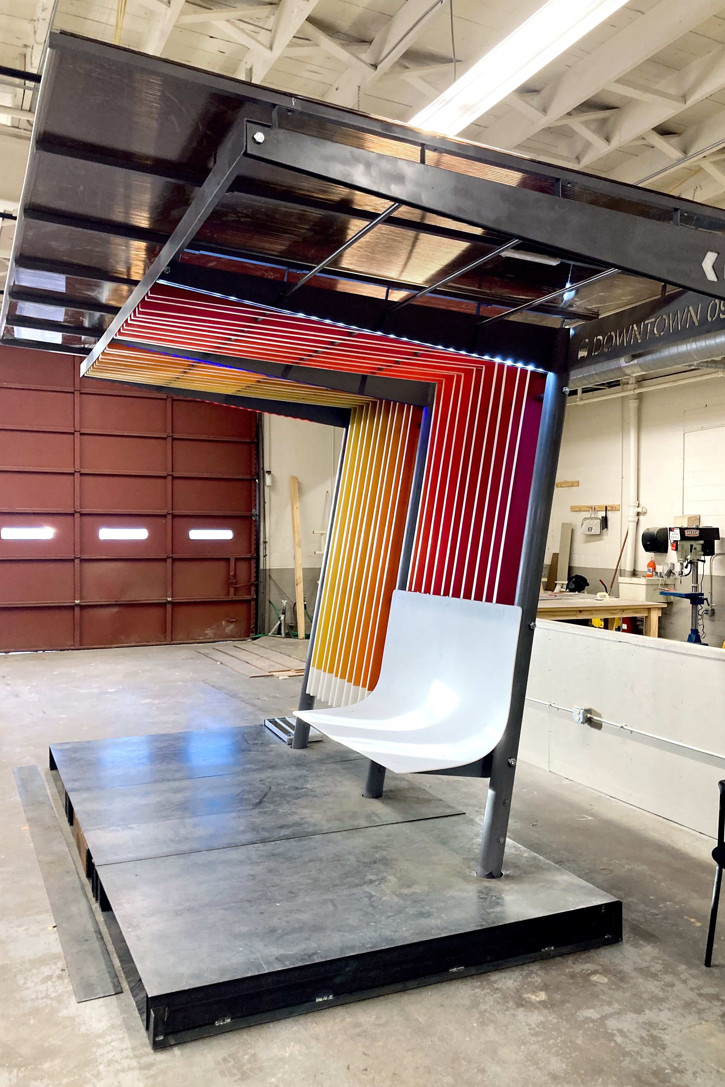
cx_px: 401
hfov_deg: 43.5
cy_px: 559
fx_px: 906
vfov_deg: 61.9
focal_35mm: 30
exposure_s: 1/60
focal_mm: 3.99
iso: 100
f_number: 1.8
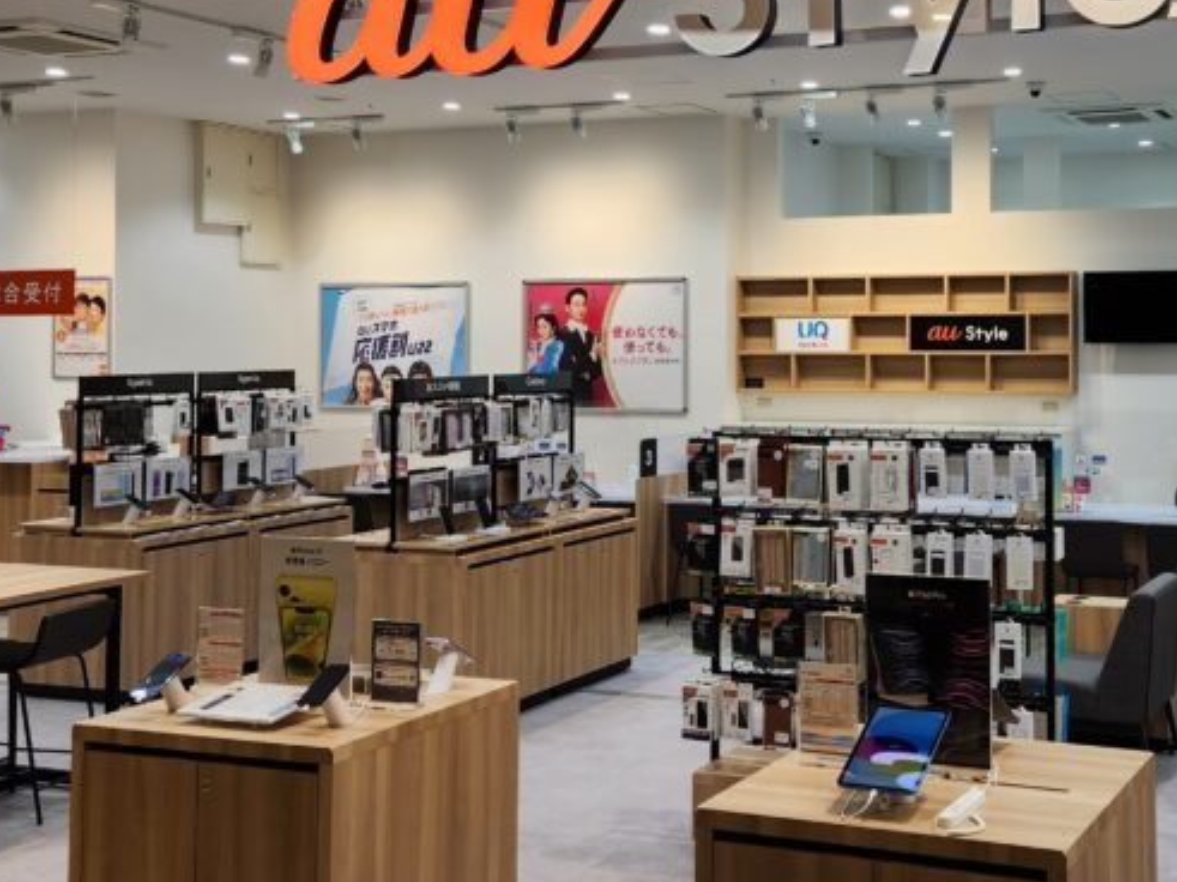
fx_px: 1632
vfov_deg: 30.1
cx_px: 889
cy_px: 309
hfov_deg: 38.6
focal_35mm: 48
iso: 32
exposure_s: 1/176
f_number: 1.8
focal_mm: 5.4
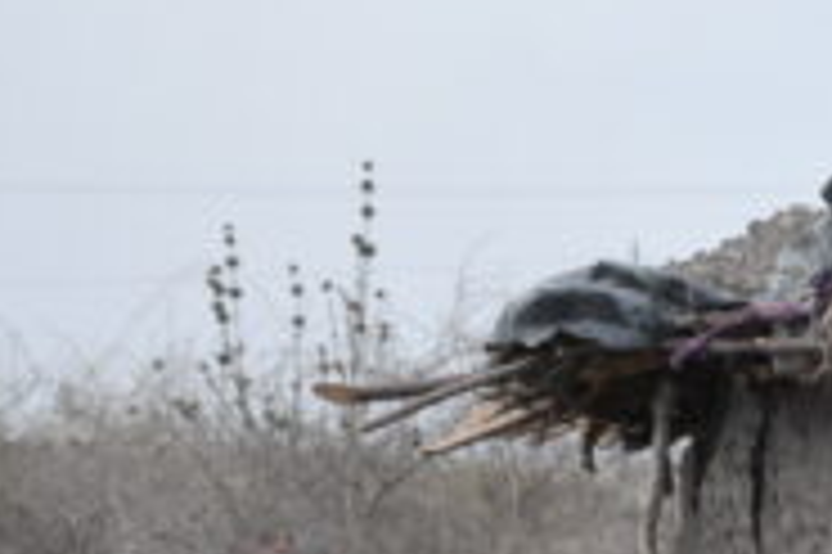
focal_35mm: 390
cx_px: 1731
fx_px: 9005
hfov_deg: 5.2
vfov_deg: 3.5
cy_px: 1299
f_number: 8
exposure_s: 1/250
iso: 250
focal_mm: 48
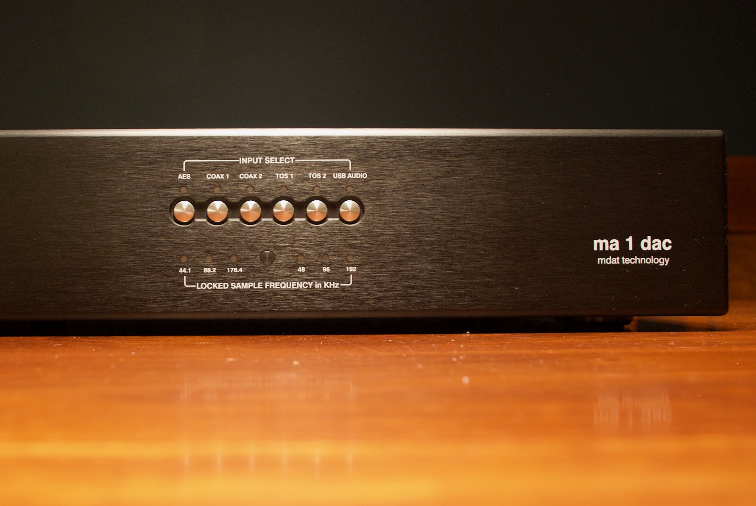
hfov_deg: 41.4
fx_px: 988
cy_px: 254
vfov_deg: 28.7
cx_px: 257
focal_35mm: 47
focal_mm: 22
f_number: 3.8
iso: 400
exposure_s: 1/1.6
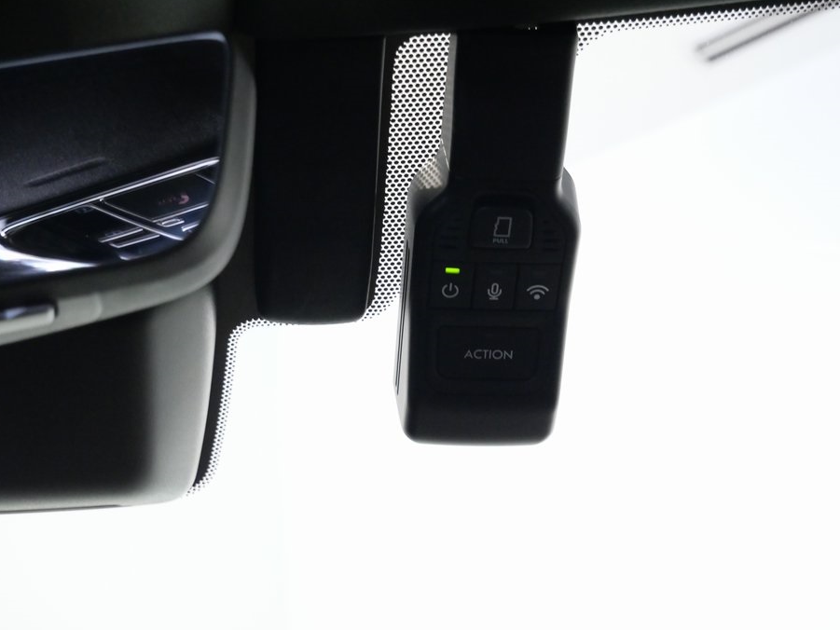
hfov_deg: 38.2
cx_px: 426
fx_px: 1213
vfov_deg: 29.1
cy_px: 277
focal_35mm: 50
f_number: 4.2
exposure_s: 1/20
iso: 3200
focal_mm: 22
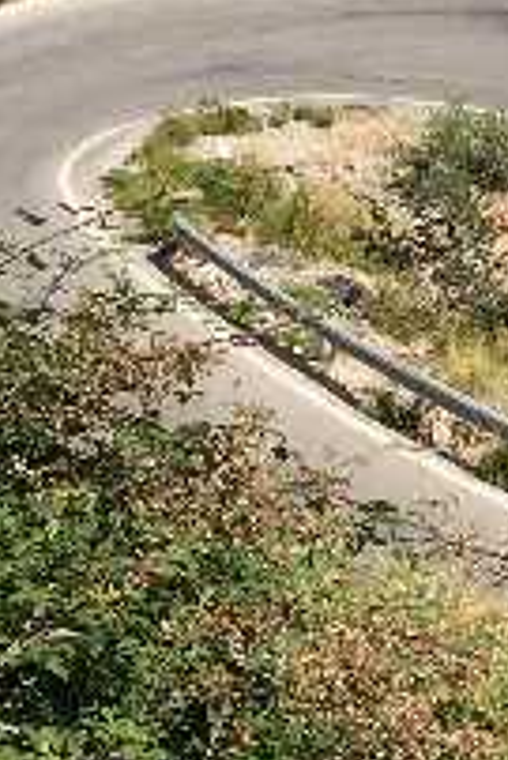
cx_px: 1618
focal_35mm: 153
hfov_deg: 7.6
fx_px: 3233
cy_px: 45
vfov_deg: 13.3
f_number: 2.2
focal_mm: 4.15
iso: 25
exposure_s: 1/1183
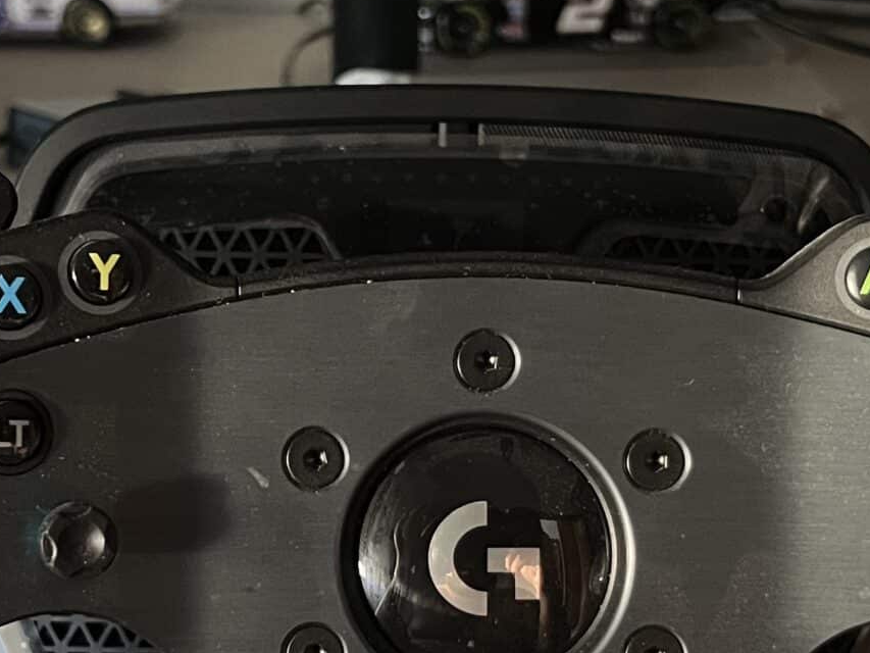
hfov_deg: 25.0
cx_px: 393
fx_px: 1961
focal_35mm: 78
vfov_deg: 18.8
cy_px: 458
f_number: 1.5
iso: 1000
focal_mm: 5.7
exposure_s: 1/29
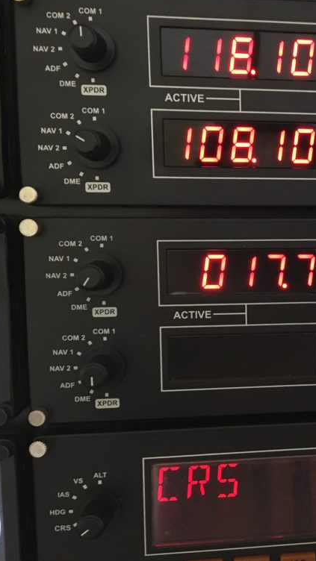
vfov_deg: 47.4
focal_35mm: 43
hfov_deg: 25.5
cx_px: 355
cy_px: 279
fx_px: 641
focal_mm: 4.15
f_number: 2.2
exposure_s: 1/15
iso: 250
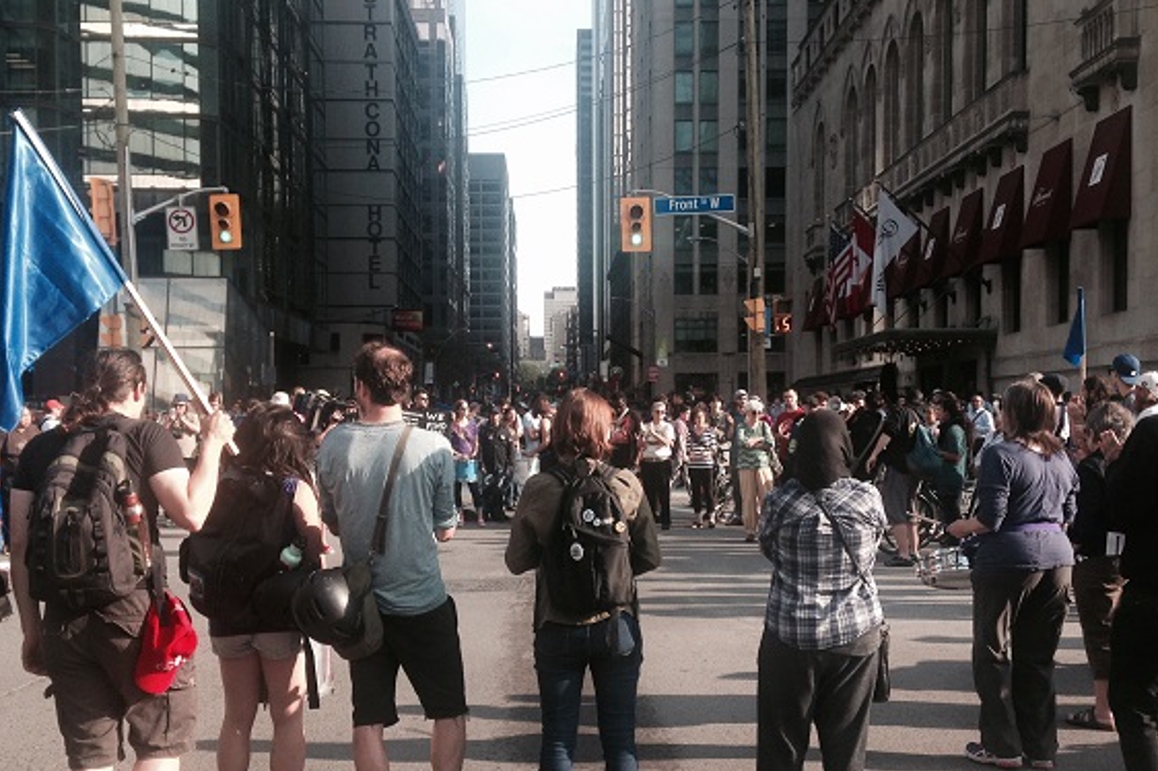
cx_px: 591
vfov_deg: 30.4
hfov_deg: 44.5
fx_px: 1414
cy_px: 437
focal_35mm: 44
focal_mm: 4.12
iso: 50
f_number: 2.4
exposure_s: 1/433
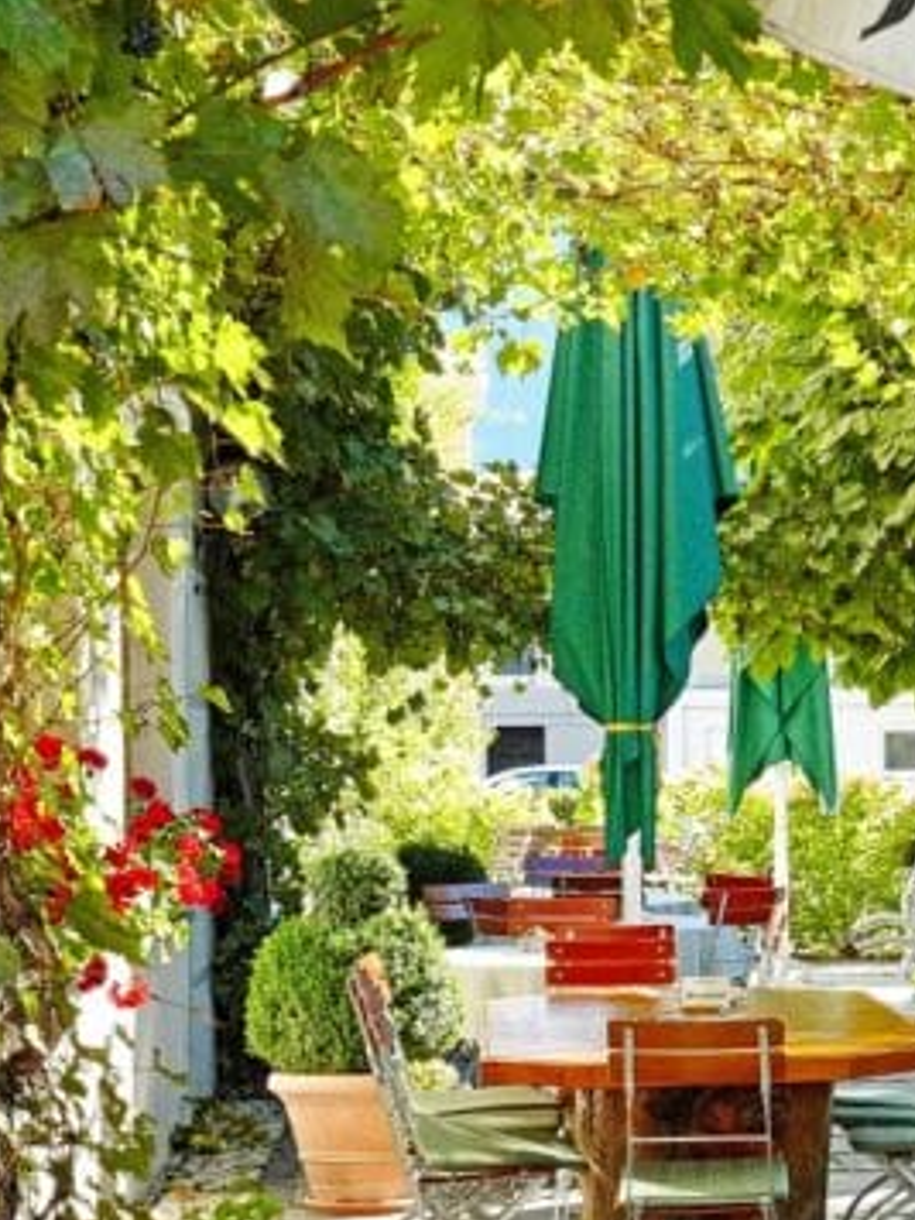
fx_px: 3806
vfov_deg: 18.1
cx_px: 1049
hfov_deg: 13.4
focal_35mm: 108
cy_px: 852
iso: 3200
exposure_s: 1/1000
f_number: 8
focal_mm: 33
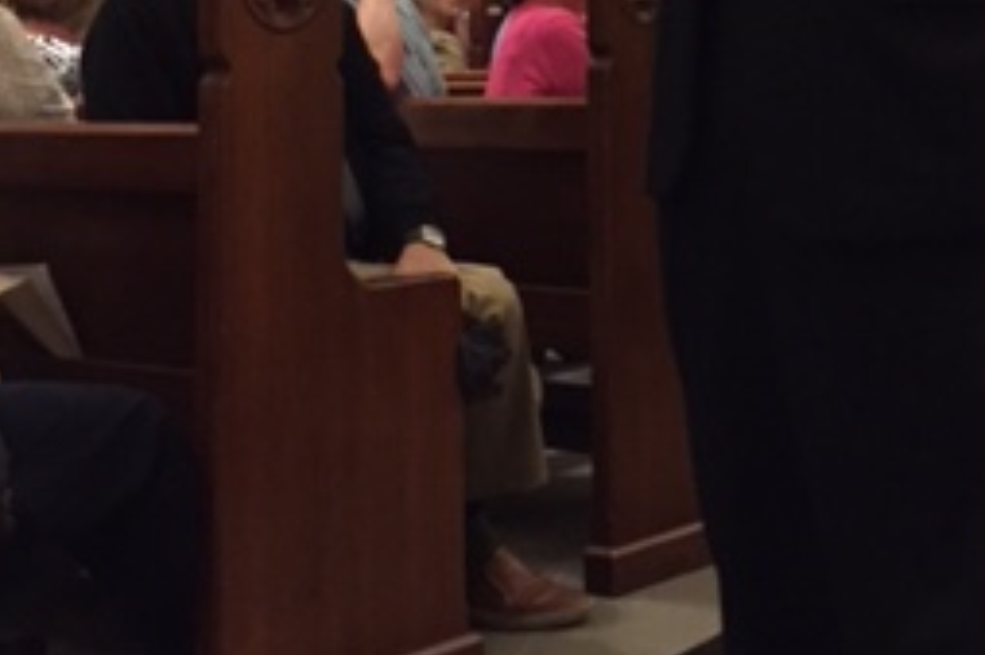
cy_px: -132
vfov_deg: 17.1
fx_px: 2078
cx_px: 838
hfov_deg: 26.0
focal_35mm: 76
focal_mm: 4.15
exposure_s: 1/15
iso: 320
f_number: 2.2
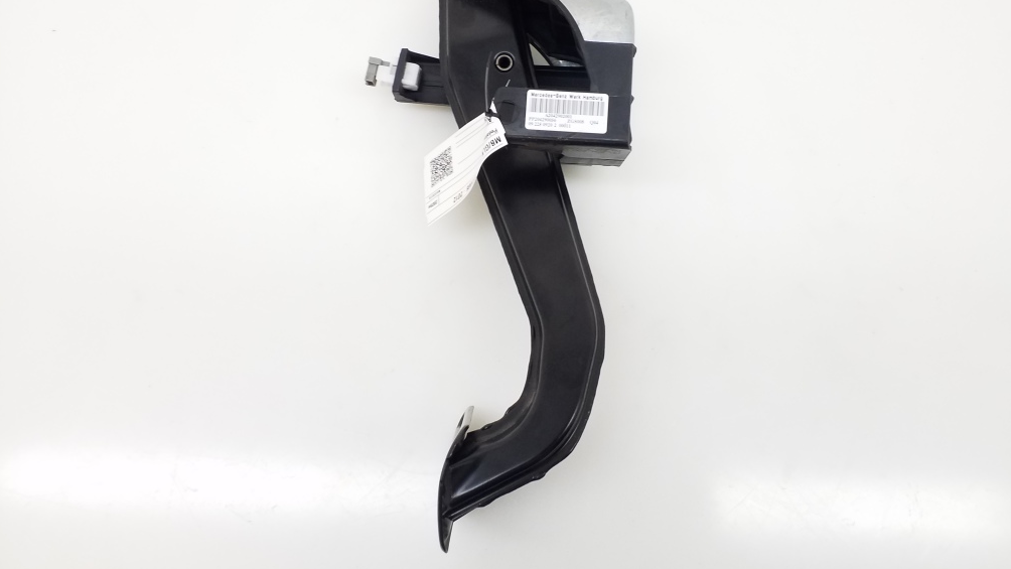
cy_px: 203
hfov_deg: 64.3
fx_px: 804
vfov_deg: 38.6
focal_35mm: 30
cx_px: 513
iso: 100
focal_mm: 3.6
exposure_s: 1/50
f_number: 1.9
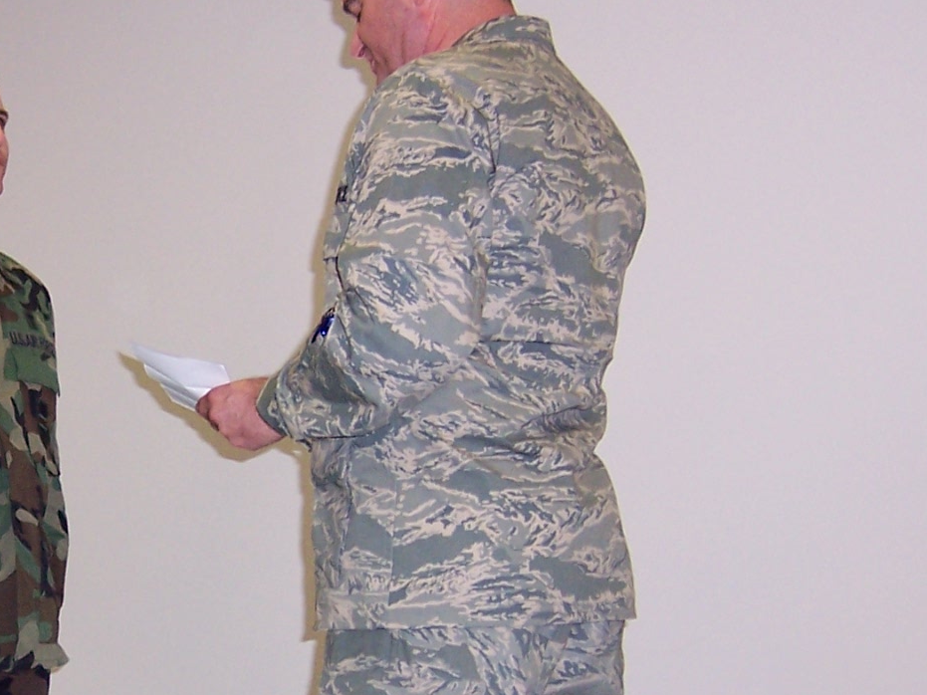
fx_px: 2356
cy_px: 541
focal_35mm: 88
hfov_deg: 21.7
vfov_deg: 16.7
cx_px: 84
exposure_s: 1/60
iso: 140
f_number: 3.4
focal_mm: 6.7
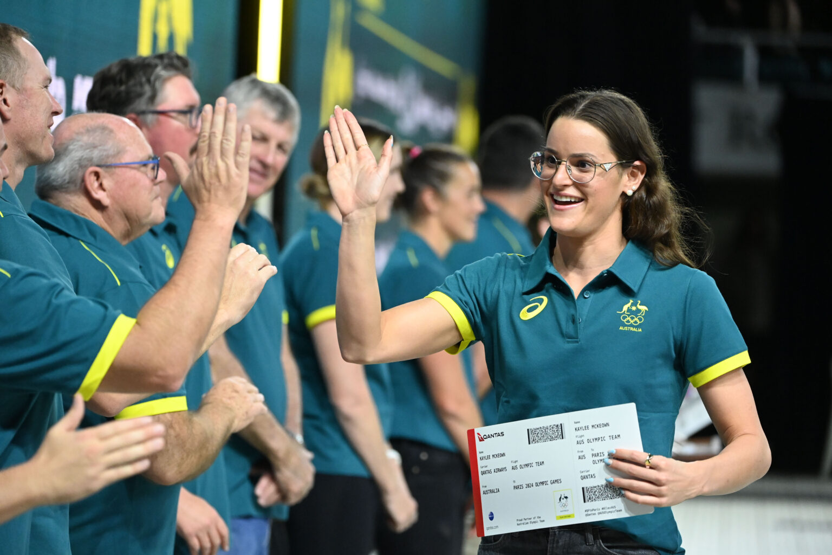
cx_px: 416
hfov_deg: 11.4
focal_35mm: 180
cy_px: 278
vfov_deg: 7.6
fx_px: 4160
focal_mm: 180
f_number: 4
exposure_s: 1/2500
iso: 8000
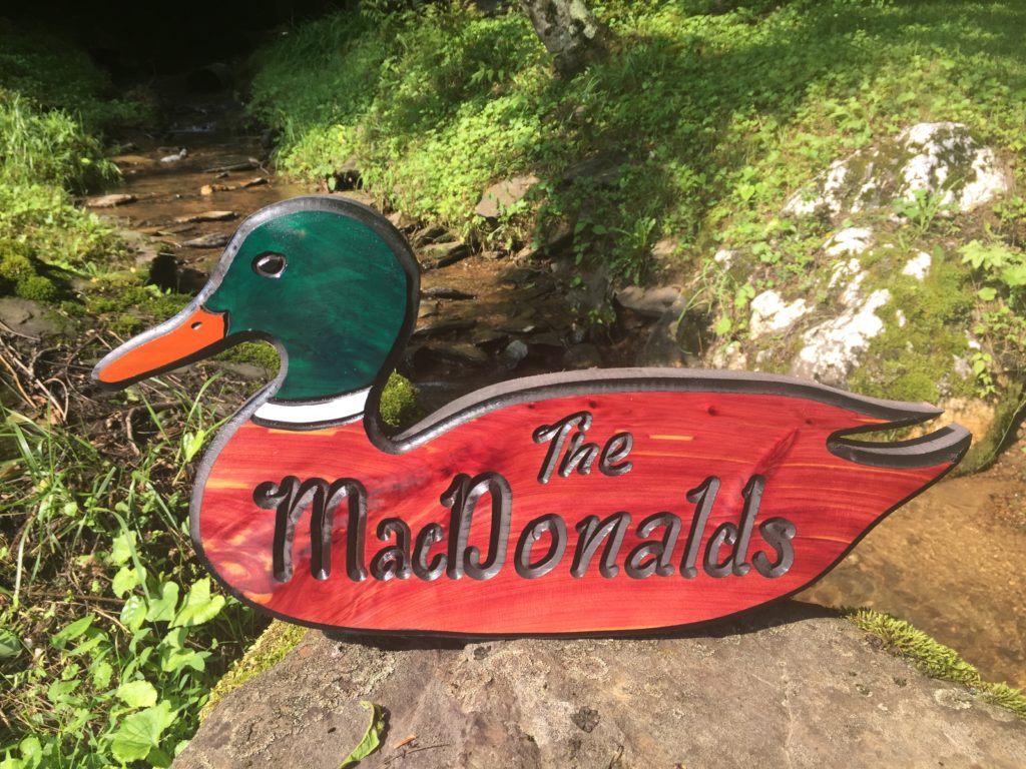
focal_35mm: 29
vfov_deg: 48.2
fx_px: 860
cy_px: 384
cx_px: 513
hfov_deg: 61.7
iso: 32
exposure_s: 1/377
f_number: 2.2
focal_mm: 4.15
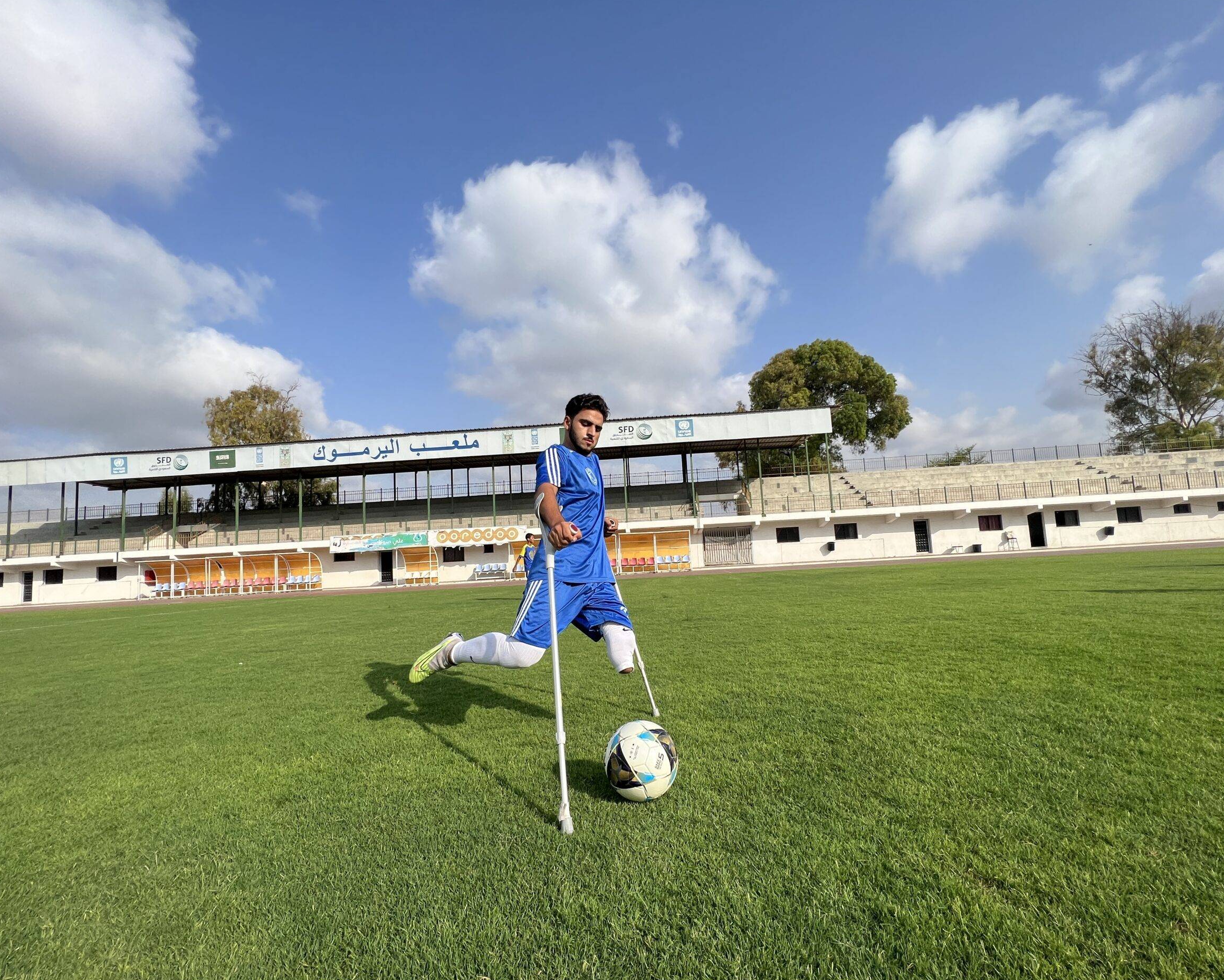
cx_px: 630
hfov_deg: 100.7
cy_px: 504
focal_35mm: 14
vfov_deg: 88.0
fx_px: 507
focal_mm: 1.57
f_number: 1.8
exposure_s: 1/2137
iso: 32
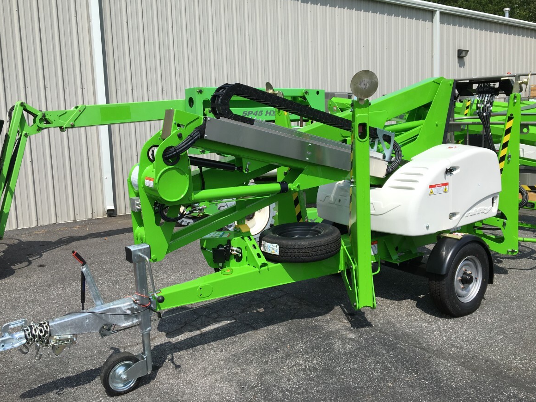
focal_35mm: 32
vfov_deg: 44.1
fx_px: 495
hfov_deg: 56.8
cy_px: 183
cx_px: 264
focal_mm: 4.15
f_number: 2.2
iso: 25
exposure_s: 1/2079
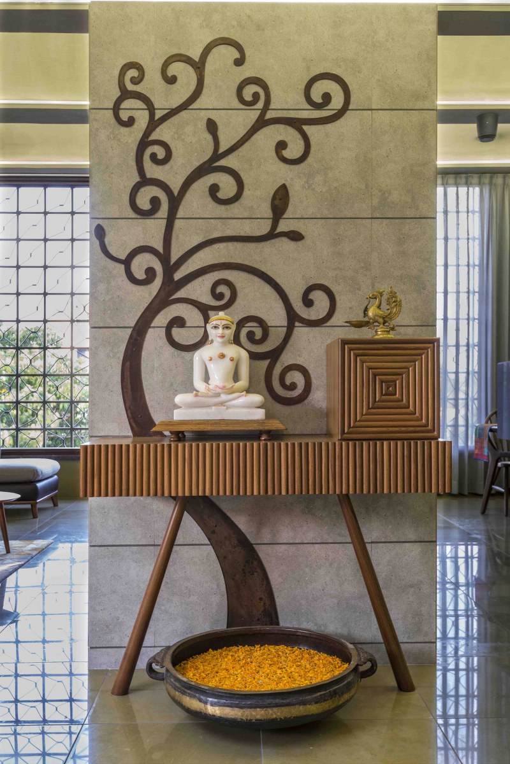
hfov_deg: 37.9
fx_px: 744
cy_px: 382
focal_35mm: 35
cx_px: 255
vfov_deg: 54.4
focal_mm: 35
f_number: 8
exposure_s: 1/1.25
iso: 100
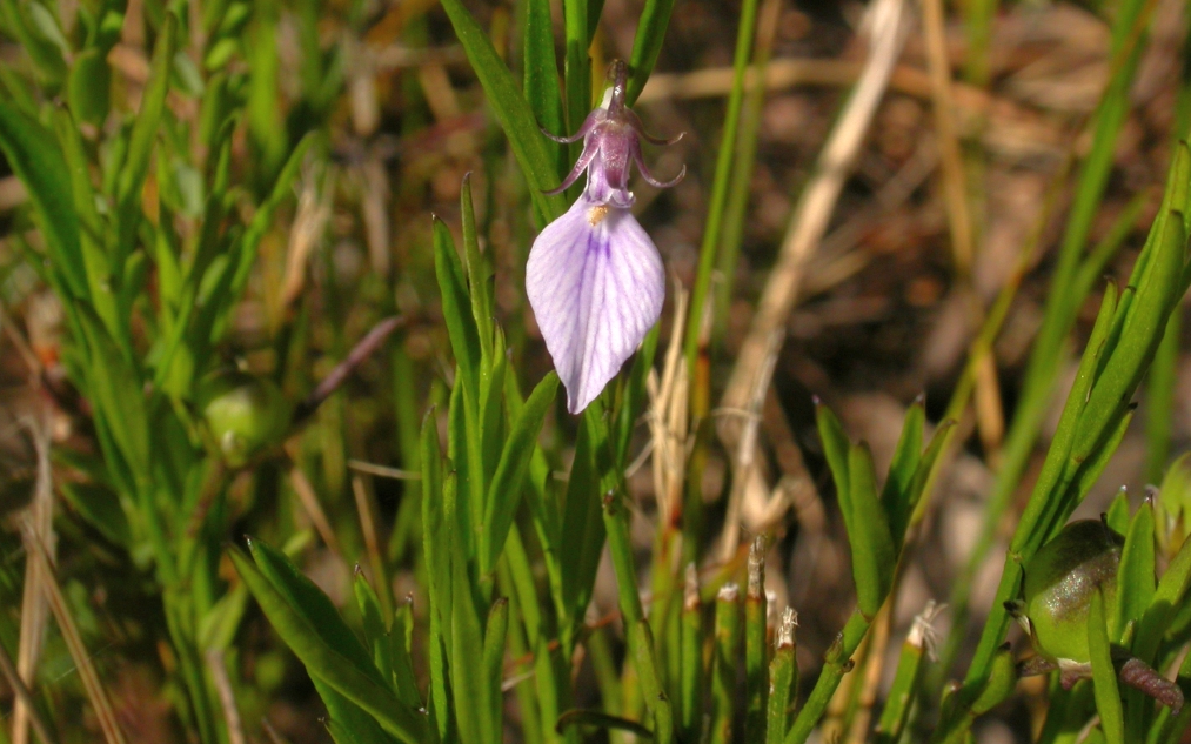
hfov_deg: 19.8
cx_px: 591
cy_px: 301
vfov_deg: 12.5
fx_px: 3408
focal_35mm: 105
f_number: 8.9
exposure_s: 1/406
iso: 100
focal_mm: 20.4
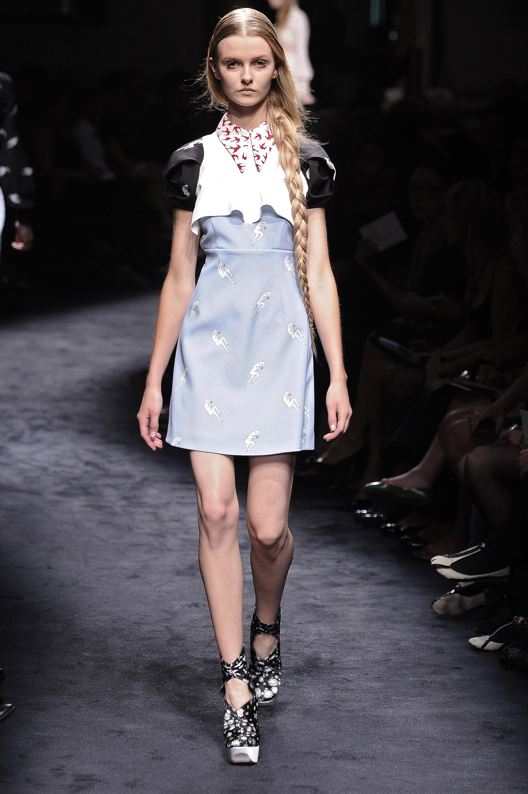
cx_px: 264
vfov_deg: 19.5
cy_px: 397
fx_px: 2313
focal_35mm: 105
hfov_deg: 13.0
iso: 2000
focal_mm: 105
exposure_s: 1/200
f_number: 3.5
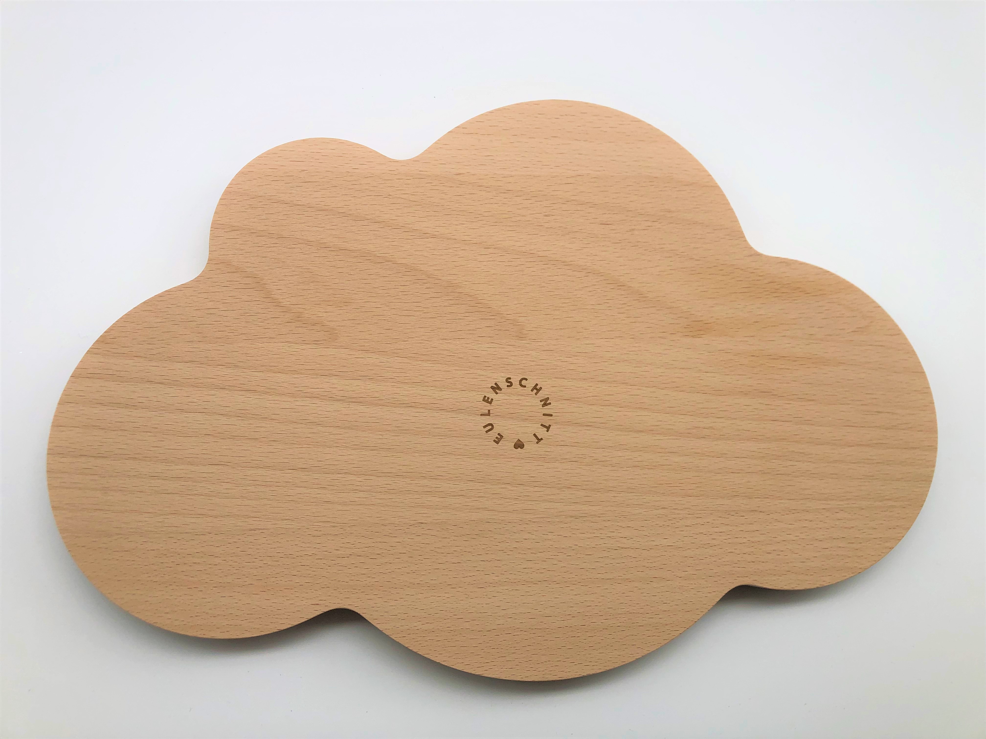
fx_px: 798
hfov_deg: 63.4
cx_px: 493
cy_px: 370
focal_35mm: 28
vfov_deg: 49.7
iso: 25
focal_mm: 3.99
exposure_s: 1/343
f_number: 1.8
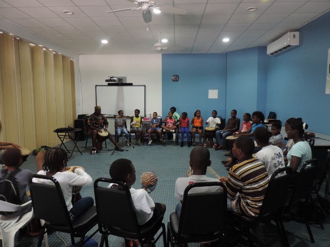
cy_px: 124
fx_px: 229
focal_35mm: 24
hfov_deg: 71.6
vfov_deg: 56.8
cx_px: 165
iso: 450
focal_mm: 4.3
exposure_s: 1/8
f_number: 3
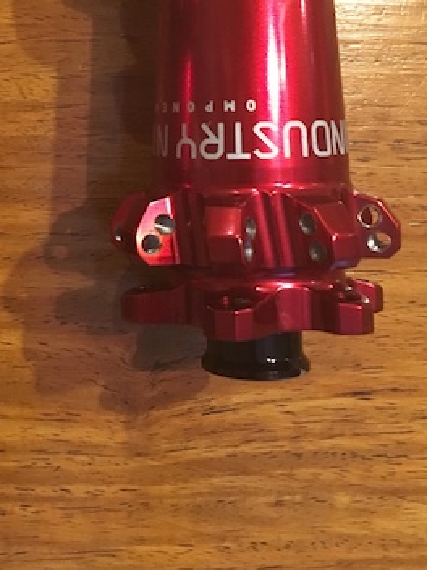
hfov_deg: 21.6
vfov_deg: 28.5
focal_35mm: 66
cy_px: 84
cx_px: 19
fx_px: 1086
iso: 200
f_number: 2.2
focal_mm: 4.15
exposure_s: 1/17
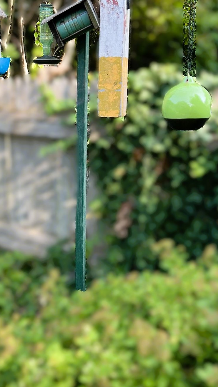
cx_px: 39
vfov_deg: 47.0
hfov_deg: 27.1
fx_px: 442
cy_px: 151
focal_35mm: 43
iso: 40
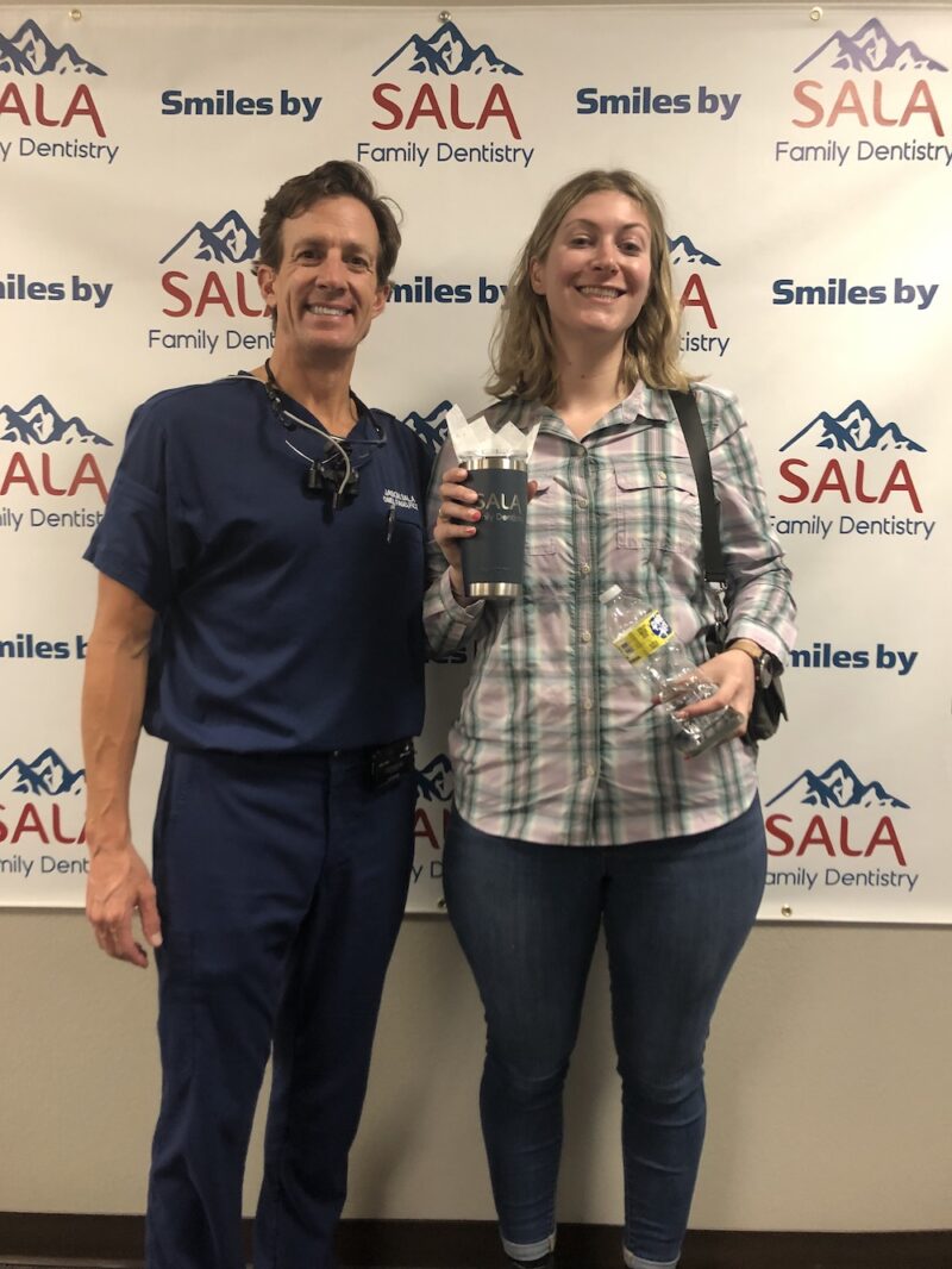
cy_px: 634
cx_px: 476
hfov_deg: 49.8
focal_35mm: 28
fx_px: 1026
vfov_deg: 63.4
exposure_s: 1/15
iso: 64
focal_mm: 4
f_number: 1.8
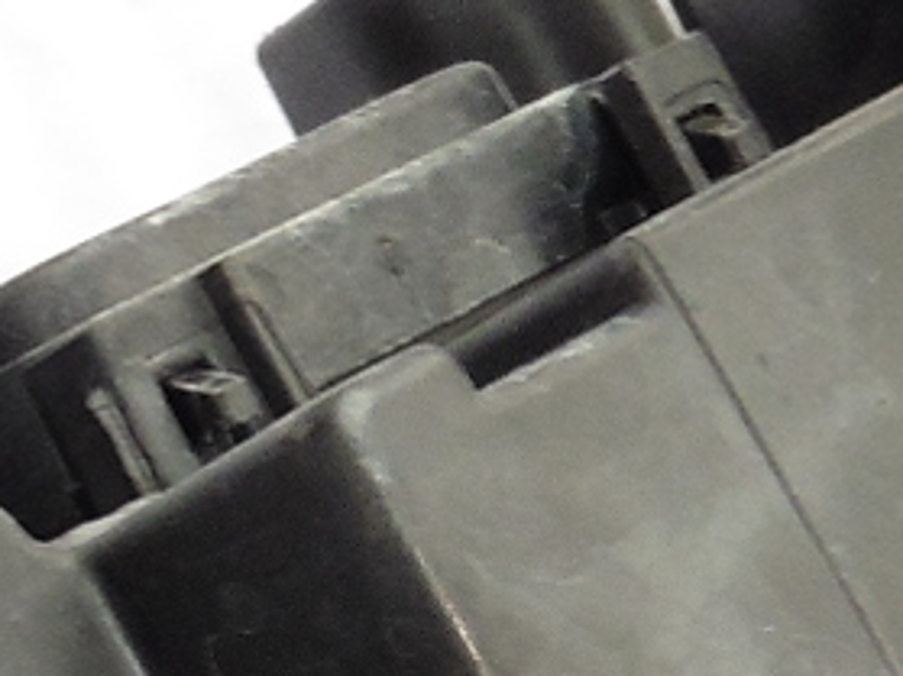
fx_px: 4589
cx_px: 482
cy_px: 770
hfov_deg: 11.2
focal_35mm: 176
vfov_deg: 8.4
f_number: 4
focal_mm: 4.3
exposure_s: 1/200
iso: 160
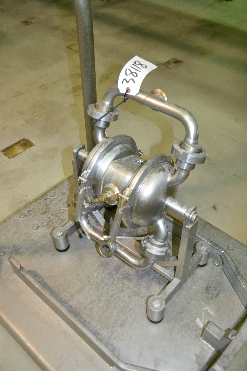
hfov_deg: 36.9
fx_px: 370
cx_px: 124
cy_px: 186
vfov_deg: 53.1
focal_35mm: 36
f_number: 4
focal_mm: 24
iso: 2500
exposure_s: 1/60
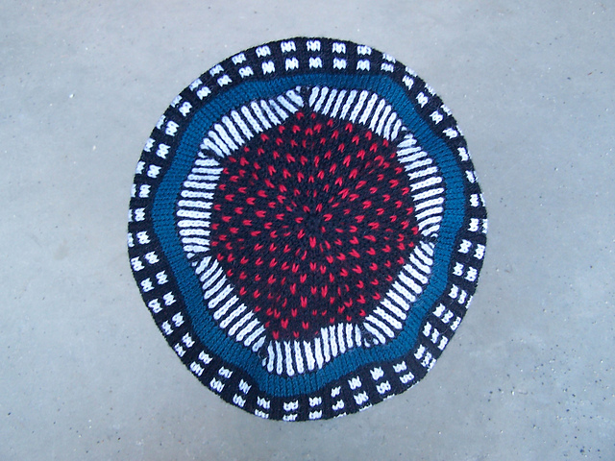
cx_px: 308
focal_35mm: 38
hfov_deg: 49.0
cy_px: 230
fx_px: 675
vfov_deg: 37.7
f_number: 2.8
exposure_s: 1/20
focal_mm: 6.3
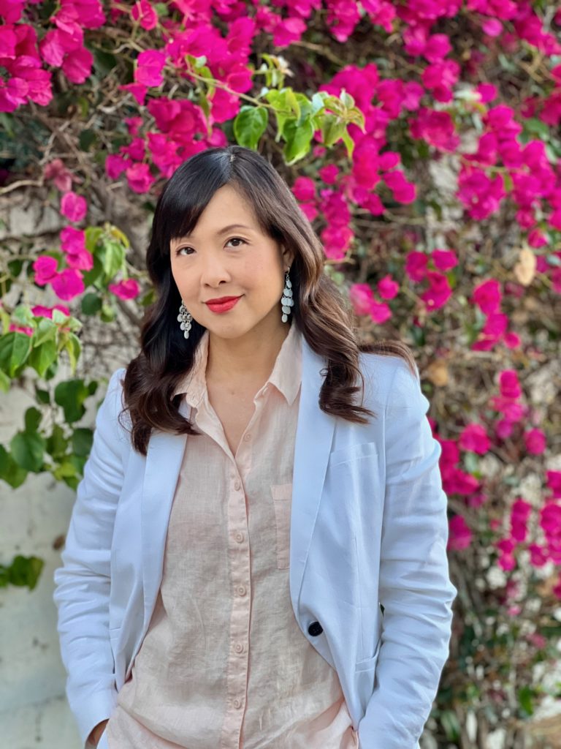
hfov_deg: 19.1
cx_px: 280
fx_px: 1664
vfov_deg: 25.3
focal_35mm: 77
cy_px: 374
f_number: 2.8
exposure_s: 1/121
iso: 200
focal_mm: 9
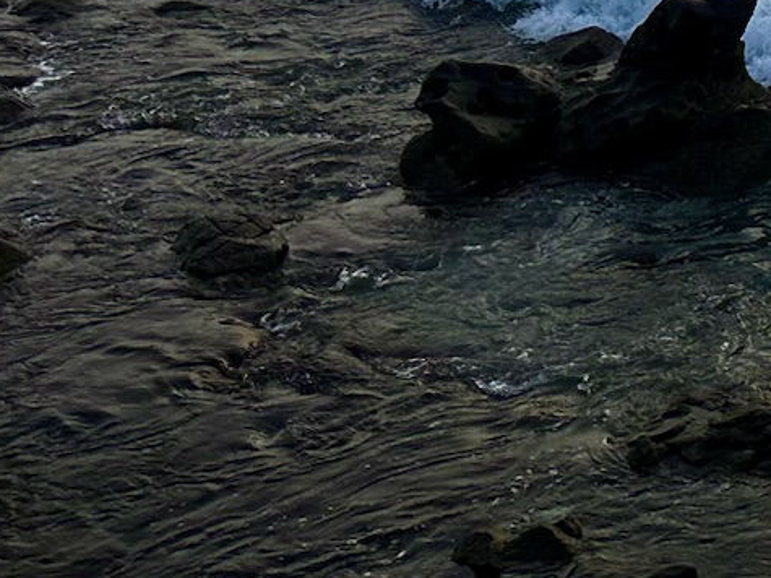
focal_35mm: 101
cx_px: 1344
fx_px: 2249
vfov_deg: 13.8
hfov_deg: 16.6
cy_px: -258
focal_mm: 6.86
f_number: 1.78
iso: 80
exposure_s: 1/1119
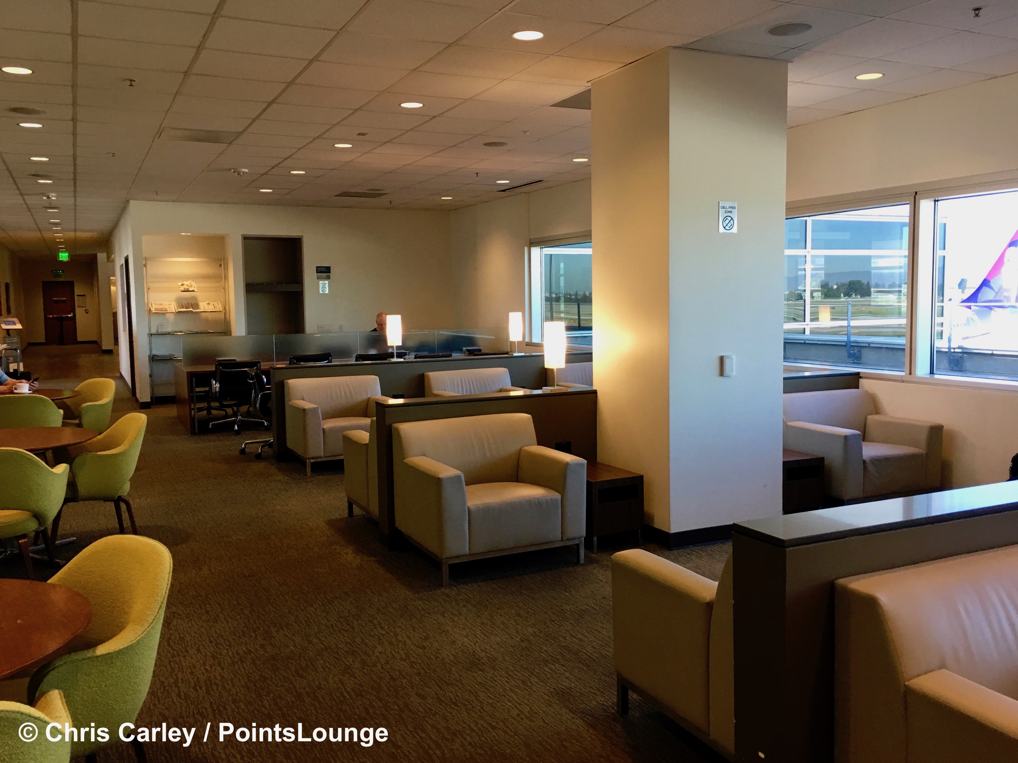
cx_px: 509
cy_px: 382
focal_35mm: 29
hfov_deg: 61.7
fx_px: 853
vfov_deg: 48.2
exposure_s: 1/15
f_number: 2.2
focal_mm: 4.15
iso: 32
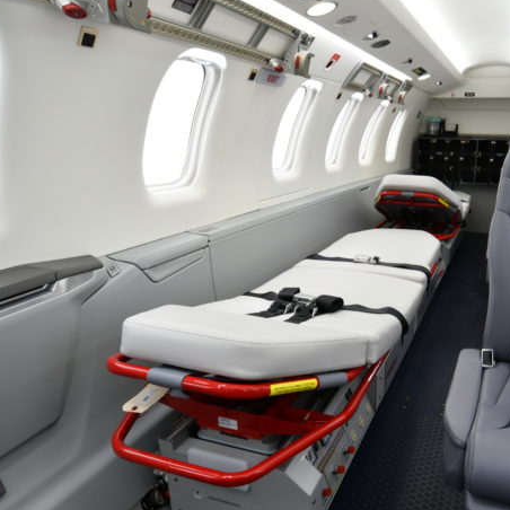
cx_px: 370
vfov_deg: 60.9
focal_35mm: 26
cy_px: 276
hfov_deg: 58.4
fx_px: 433
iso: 400
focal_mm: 12
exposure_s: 1/25
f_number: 10
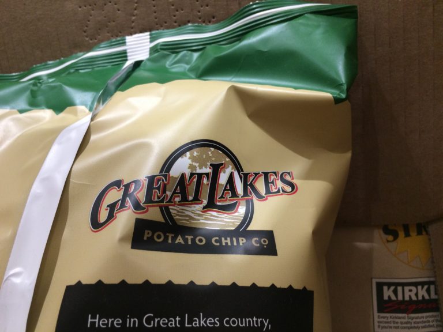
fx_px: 371
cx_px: 222
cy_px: 166
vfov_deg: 48.2
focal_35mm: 29
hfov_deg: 61.7
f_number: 2.2
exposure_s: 1/30
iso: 125
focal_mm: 4.15
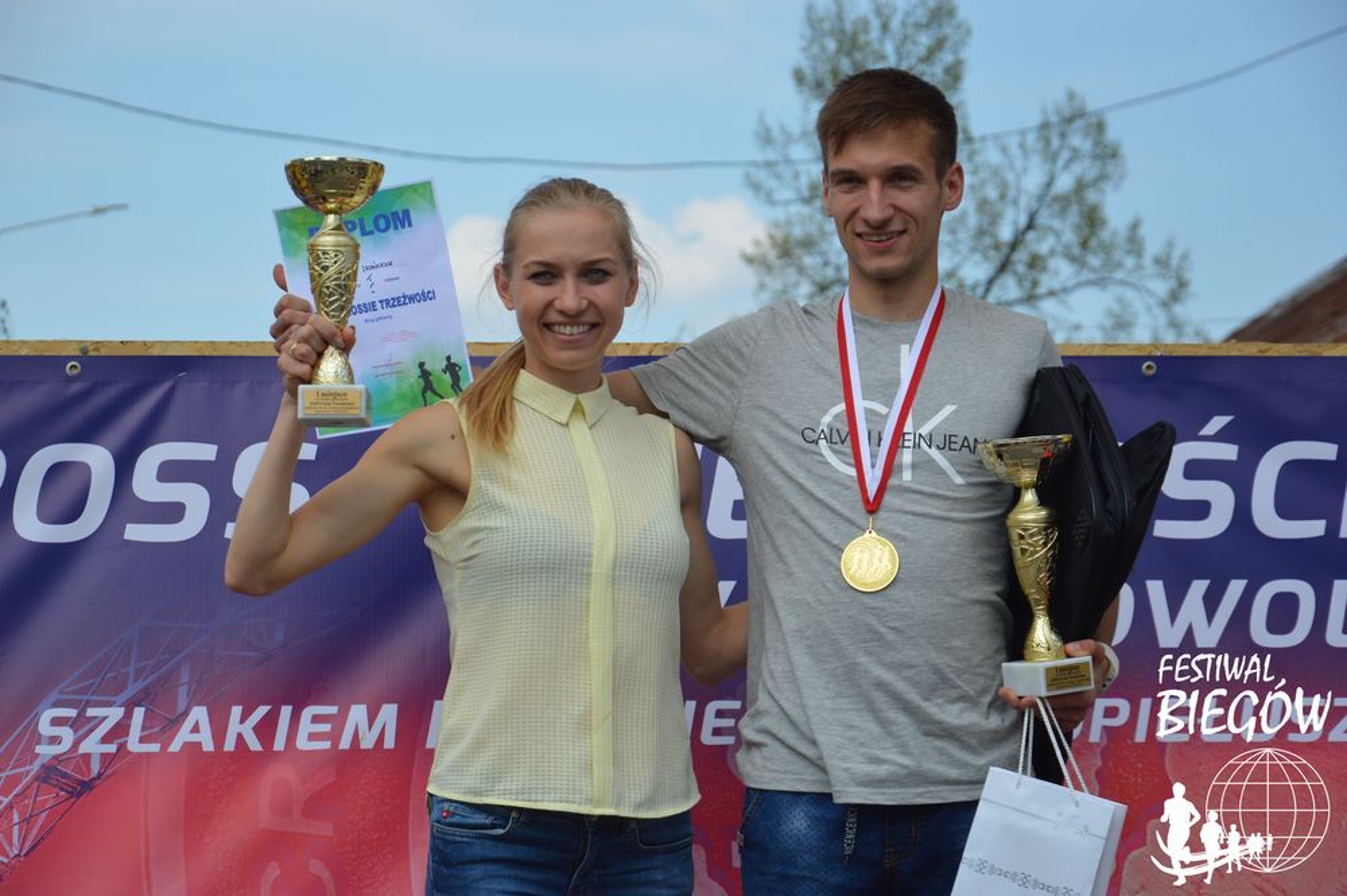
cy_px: 448
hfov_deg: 18.2
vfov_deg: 12.2
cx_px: 674
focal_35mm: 112
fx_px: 4206
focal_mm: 75
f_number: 6.3
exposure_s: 1/1600
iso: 400
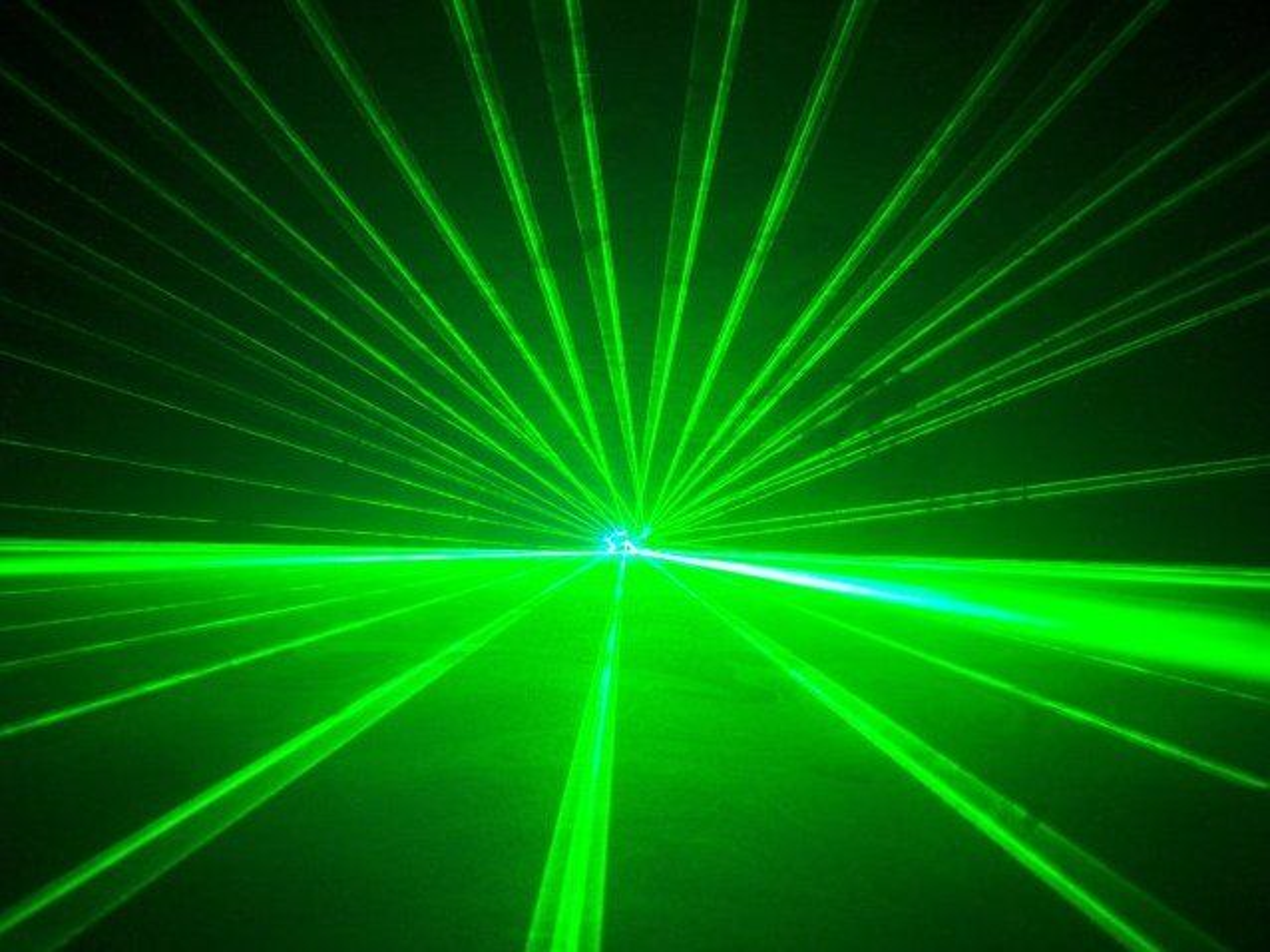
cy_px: 476
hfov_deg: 47.9
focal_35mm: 39
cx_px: 635
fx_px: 1430
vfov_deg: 36.8
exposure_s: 1/2
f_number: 2.8
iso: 200
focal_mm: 8
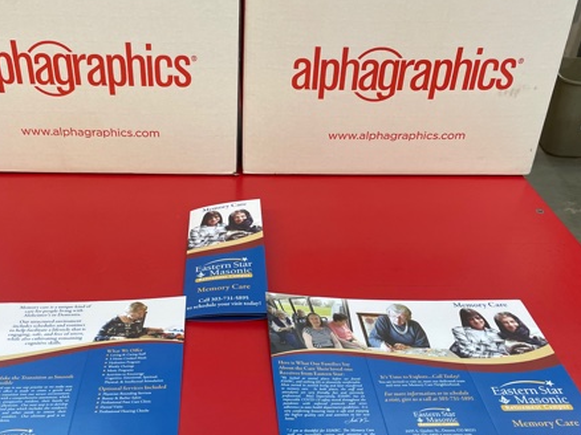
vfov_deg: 37.6
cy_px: 243
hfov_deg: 48.7
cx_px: 236
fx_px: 637
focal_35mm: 38
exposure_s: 1/120
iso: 100
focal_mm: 4.2
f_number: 1.6
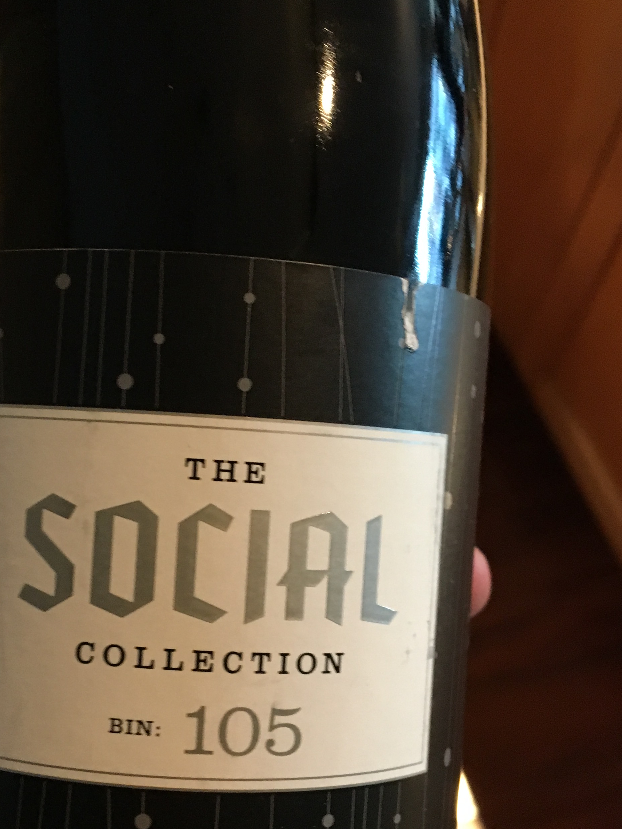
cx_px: 233
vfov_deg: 40.3
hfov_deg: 30.7
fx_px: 1126
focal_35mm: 47
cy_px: 488
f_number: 2.2
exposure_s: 1/20
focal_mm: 4.15
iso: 200
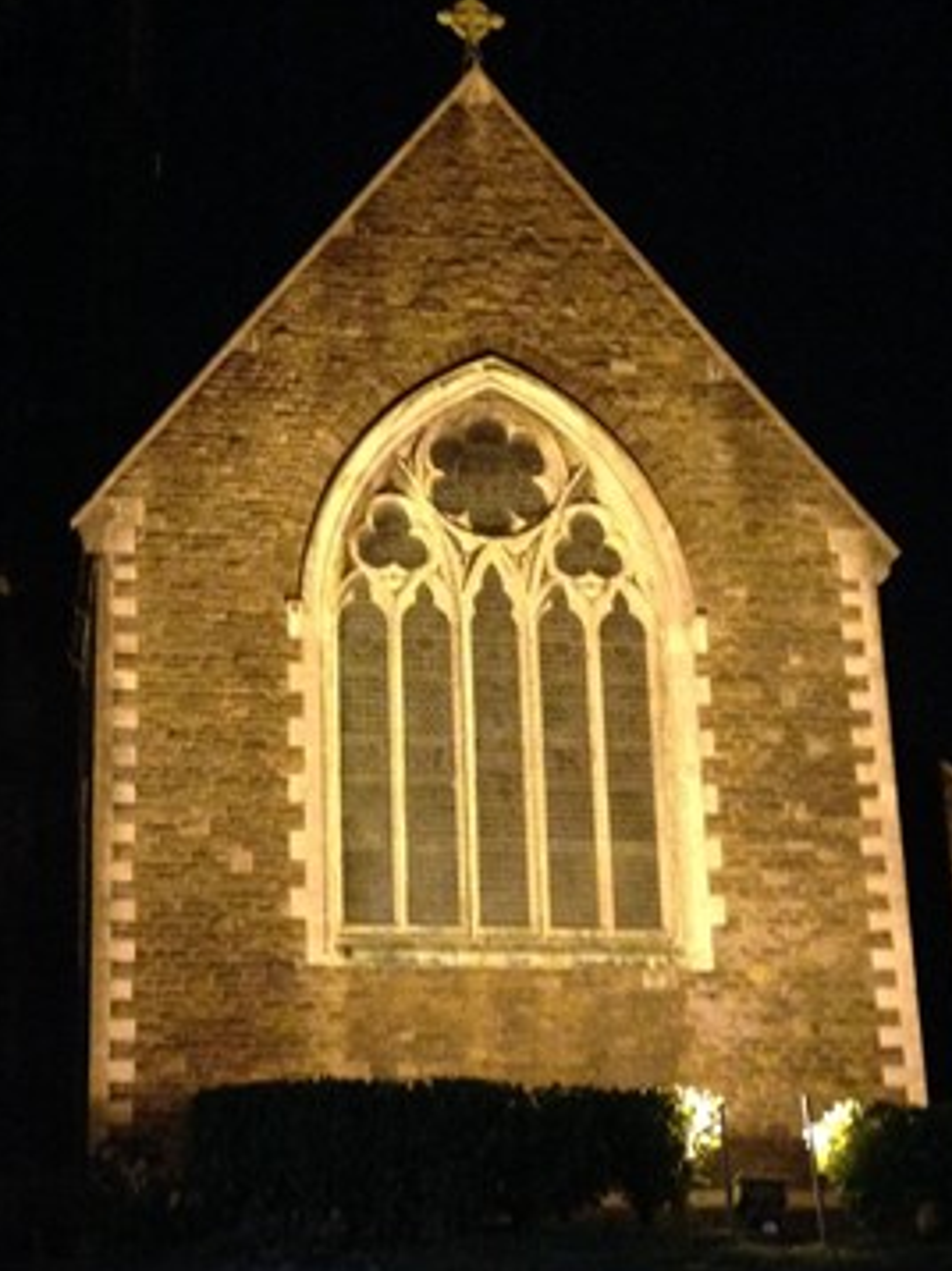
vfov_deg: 32.7
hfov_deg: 24.7
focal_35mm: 59
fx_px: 2166
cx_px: 313
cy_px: 653
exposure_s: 1/15
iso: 640
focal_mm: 4.12
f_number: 2.4
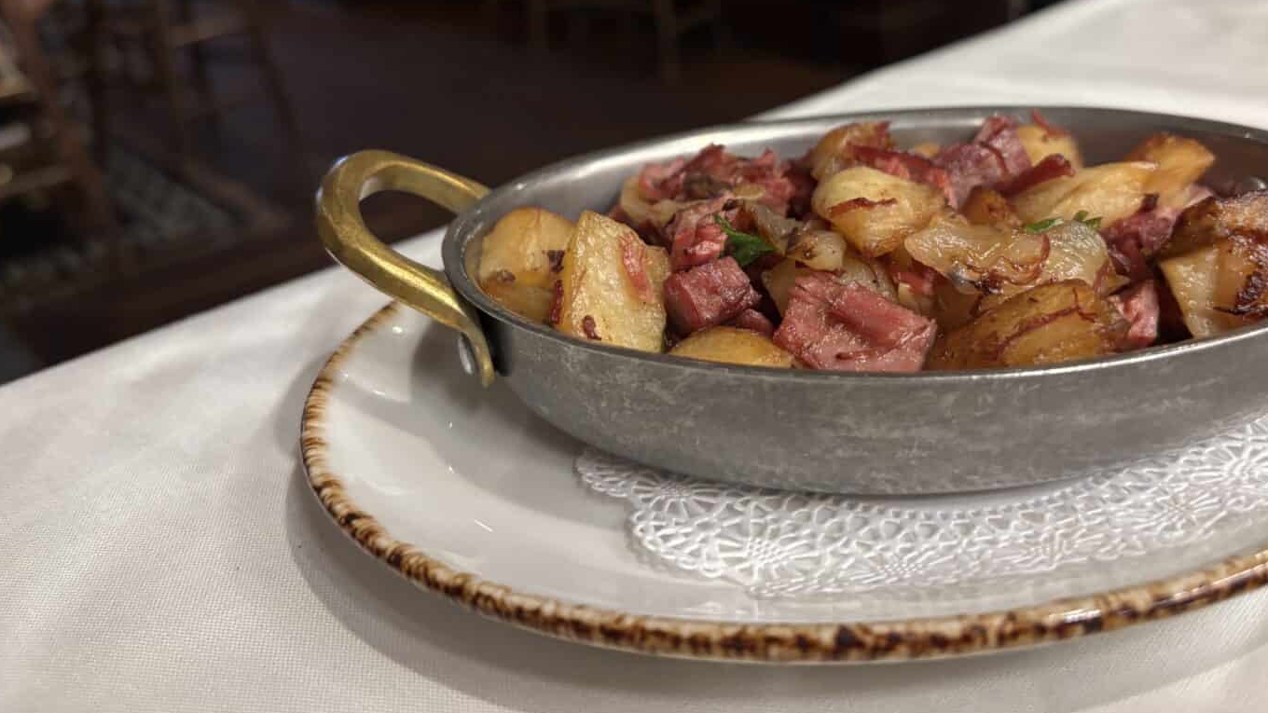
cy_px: 198
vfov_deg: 36.0
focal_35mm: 32
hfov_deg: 60.9
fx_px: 1076
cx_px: 691
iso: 500
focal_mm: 5.96
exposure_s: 1/30
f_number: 1.6
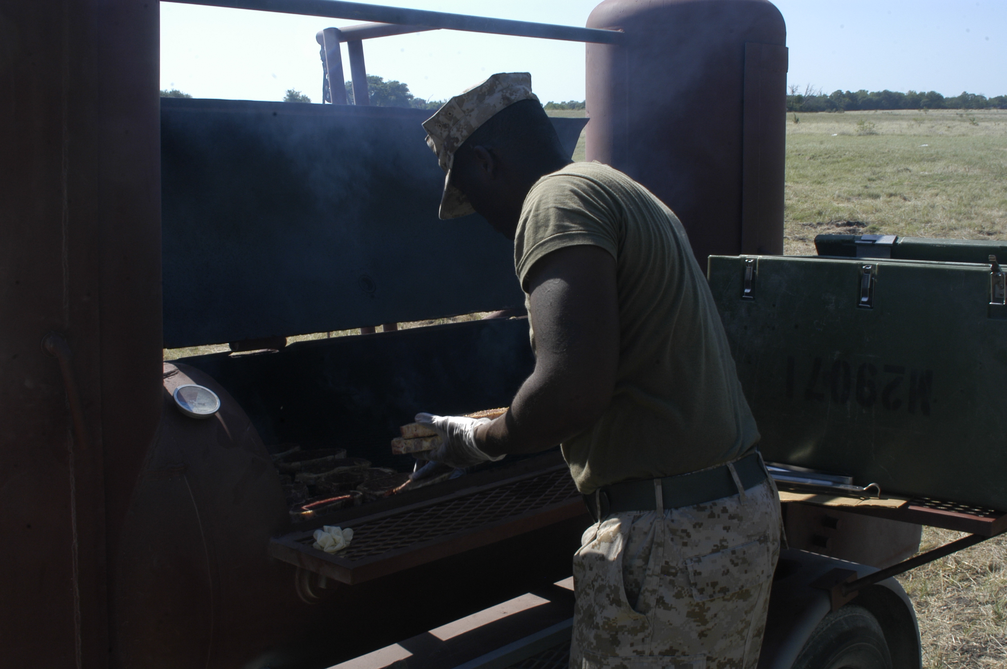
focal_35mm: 42
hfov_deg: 46.4
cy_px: 334
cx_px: 504
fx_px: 1173
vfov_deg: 31.8
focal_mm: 28
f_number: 14
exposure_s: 1/100
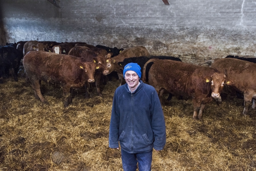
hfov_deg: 58.7
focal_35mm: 32
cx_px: 128
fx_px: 228
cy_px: 86
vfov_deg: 41.1
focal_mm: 32
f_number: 5.6
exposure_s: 1/125
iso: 2000
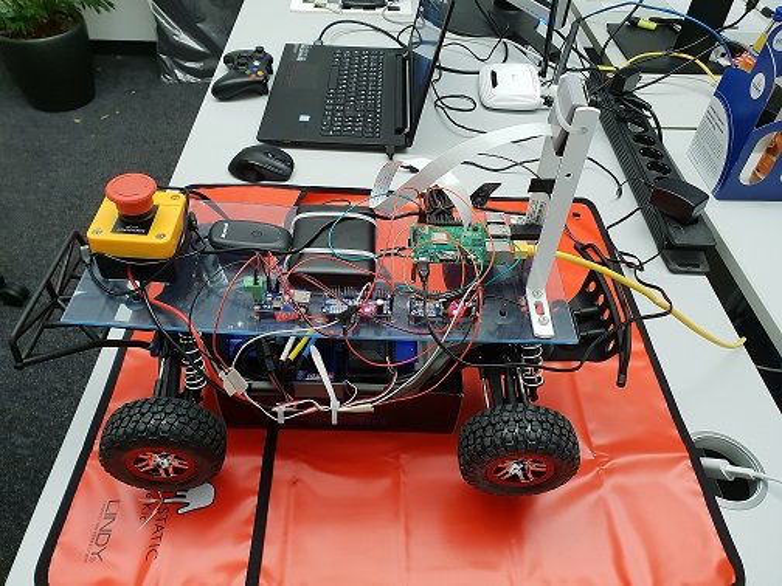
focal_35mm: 26
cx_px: 391
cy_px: 293
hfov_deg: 67.3
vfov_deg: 53.1
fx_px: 587
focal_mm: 4.3
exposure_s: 1/50
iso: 320
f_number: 2.4
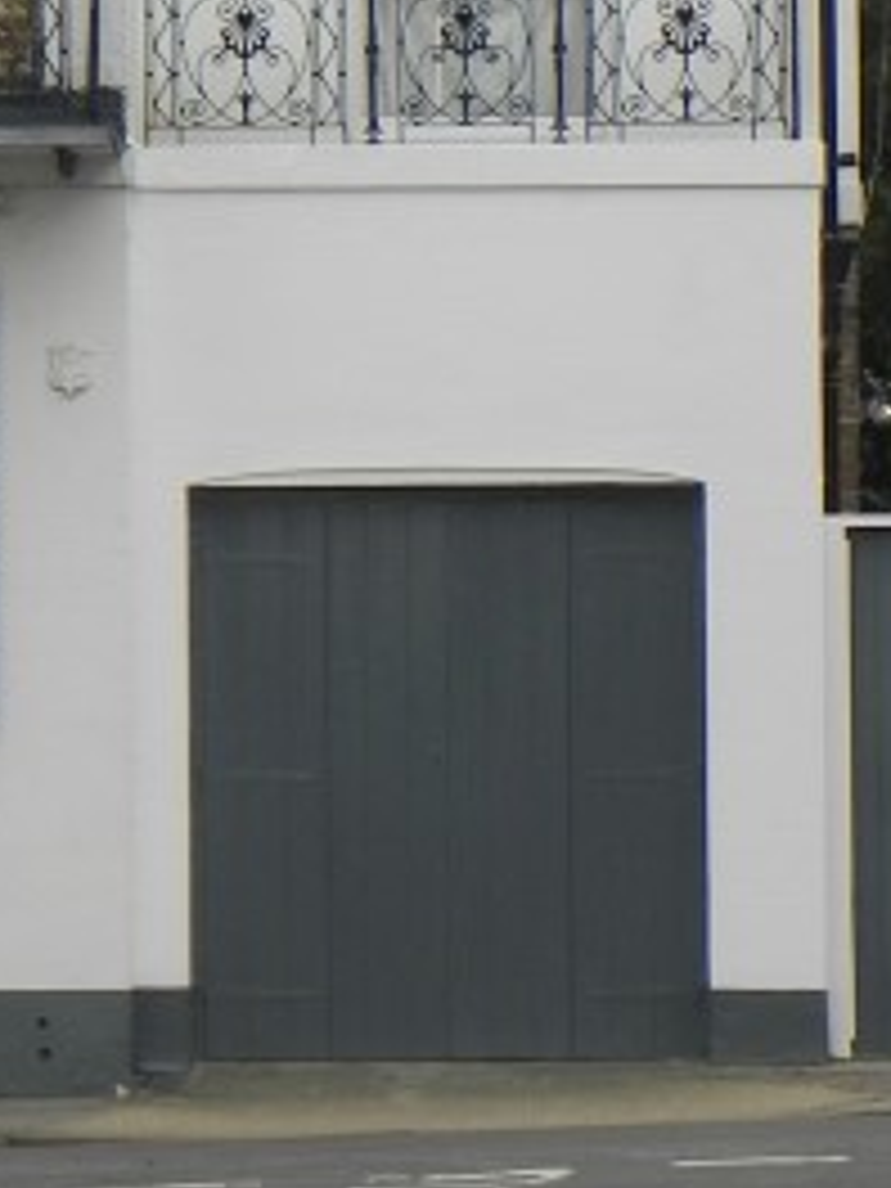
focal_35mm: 341
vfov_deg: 5.8
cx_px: -243
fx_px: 11703
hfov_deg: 4.3
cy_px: -243
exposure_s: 1/186
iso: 160
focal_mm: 20.8
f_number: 5
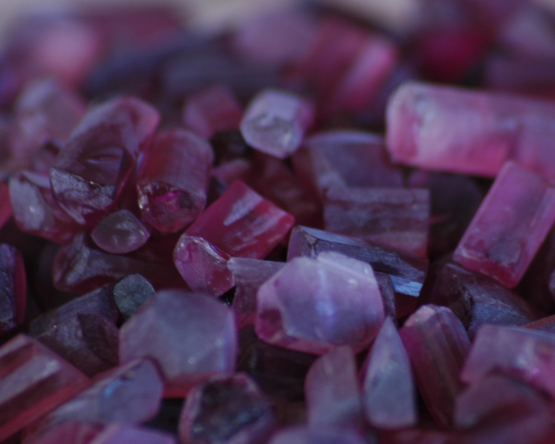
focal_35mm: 587
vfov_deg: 2.6
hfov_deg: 3.3
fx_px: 9642
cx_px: 384
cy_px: 267
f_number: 7.1
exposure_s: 1/50
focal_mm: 240
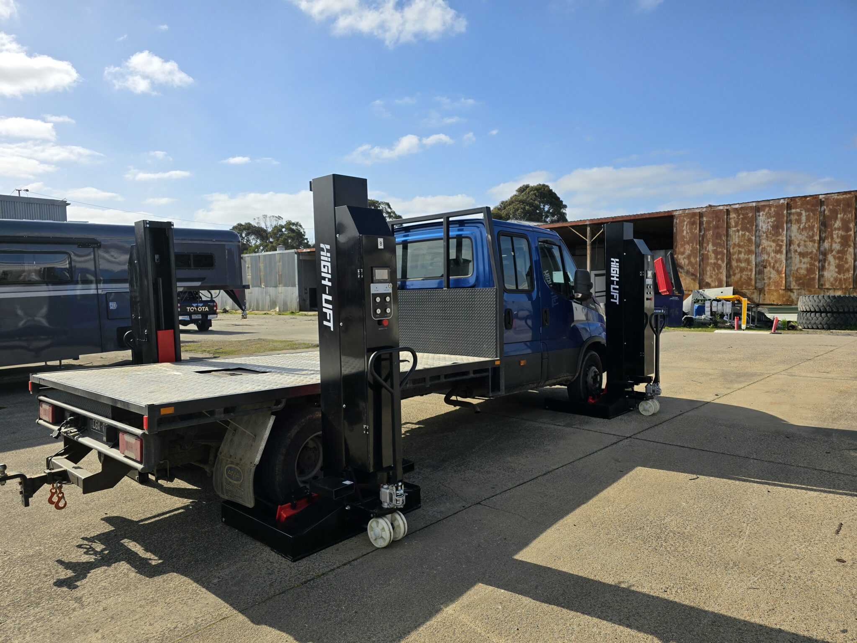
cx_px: 428
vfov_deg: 58.9
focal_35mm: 23
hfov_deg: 73.9
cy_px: 322
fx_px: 569
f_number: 1.7
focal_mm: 6.3
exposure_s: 1/1008
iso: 12
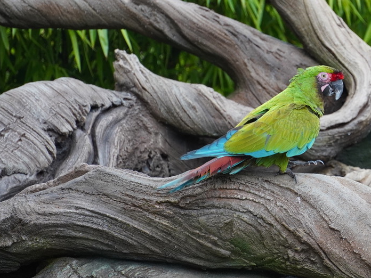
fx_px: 2700
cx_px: 334
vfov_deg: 5.9
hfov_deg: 7.8
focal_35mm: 252
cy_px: 124
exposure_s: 1/160
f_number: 5.6
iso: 800
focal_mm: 95
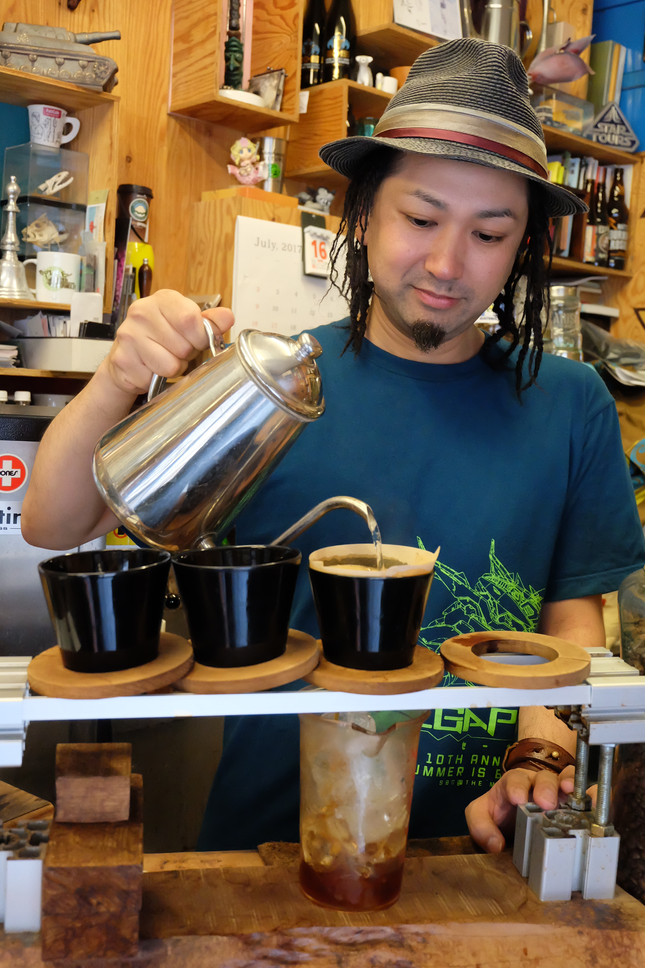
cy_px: 473
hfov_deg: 35.9
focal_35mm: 37
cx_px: 330
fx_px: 994
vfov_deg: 51.9
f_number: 4.5
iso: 6400
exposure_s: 1/150
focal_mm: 24.3
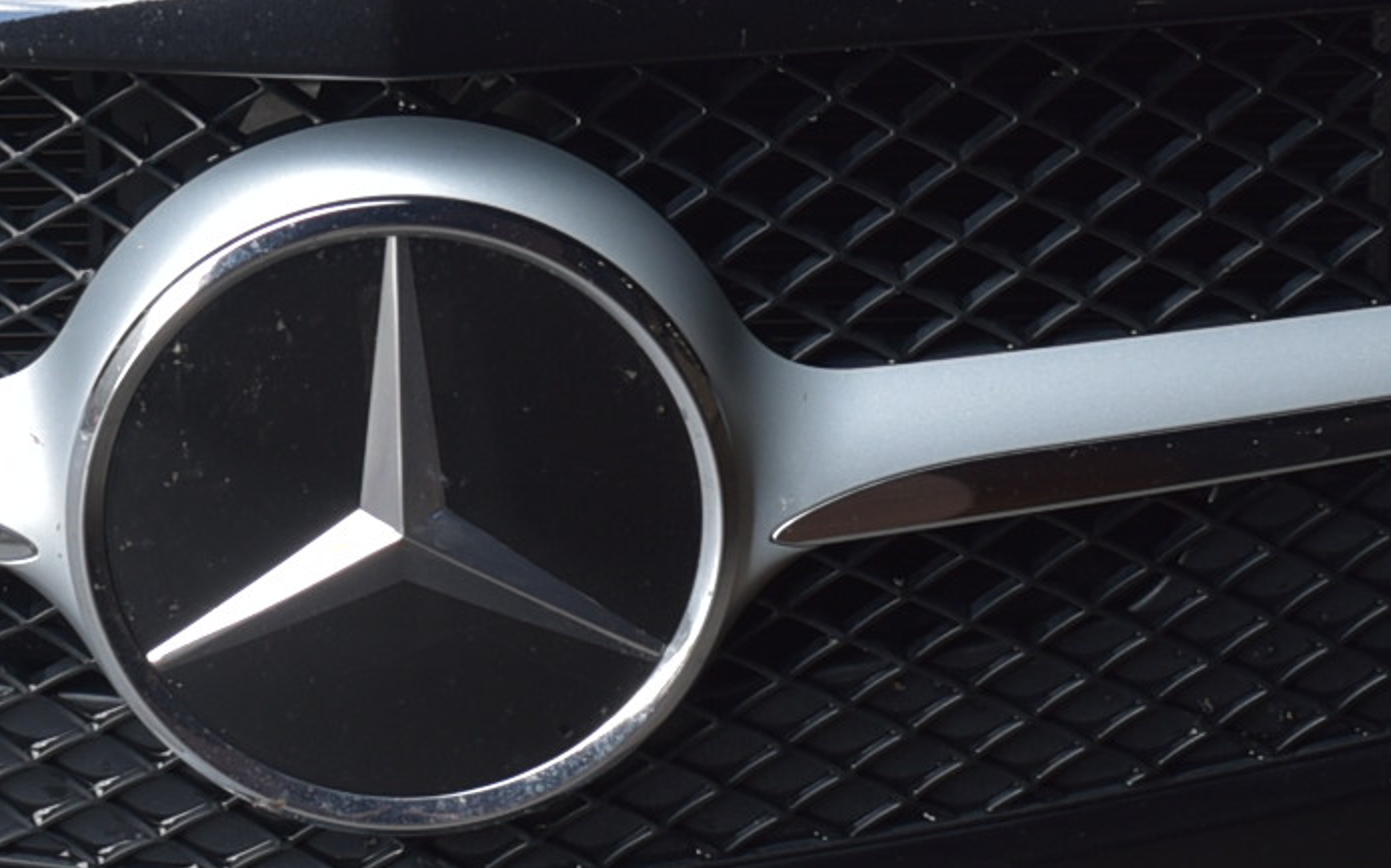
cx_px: 412
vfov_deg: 6.8
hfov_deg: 11.1
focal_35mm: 189
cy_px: -720
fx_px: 7163
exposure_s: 1/60
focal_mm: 35
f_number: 4
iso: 100
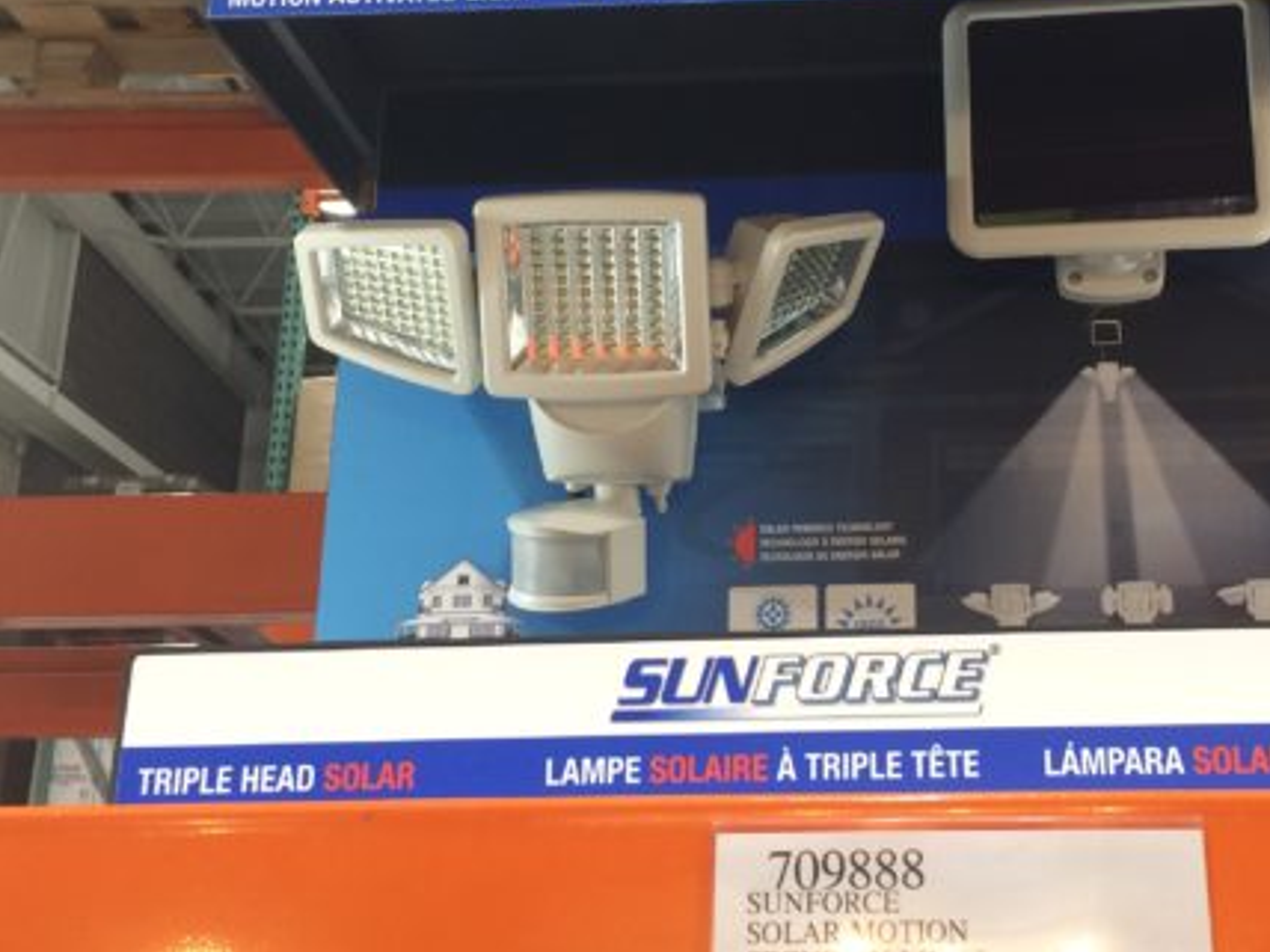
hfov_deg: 36.4
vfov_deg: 27.8
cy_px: 300
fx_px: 1908
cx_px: 852
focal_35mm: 52
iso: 80
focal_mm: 4.15
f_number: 2.2
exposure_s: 1/30
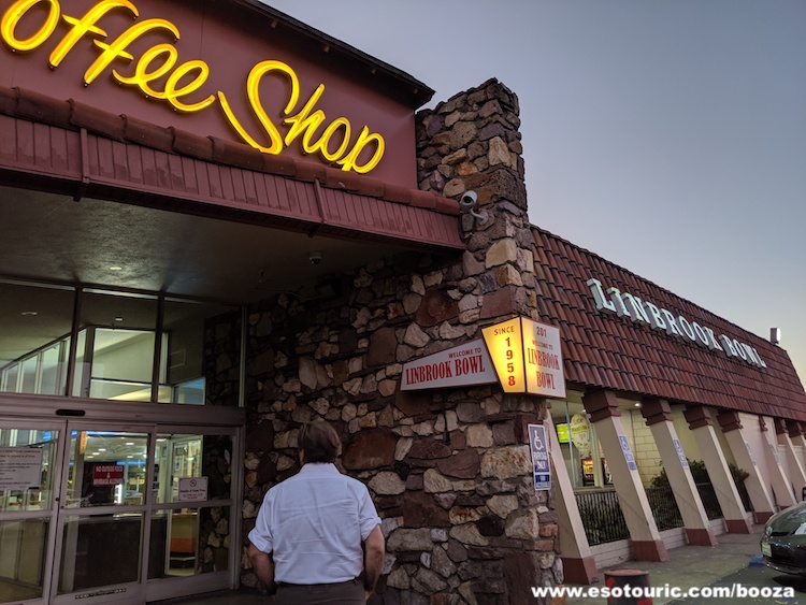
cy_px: 302
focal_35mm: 27
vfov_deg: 51.4
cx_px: 403
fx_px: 629
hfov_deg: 65.3
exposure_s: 1/40
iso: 56
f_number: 1.8
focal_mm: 4.44
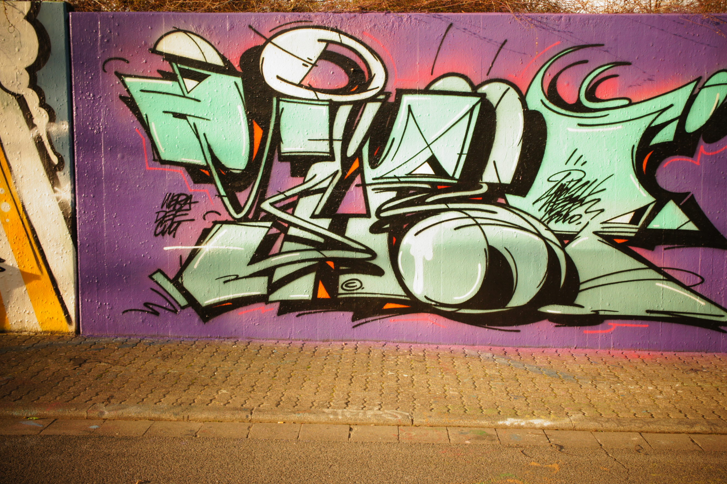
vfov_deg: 30.5
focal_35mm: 44
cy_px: 229
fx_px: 888
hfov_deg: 44.5
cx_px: 396
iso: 200
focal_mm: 26
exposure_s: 1/80
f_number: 6.3
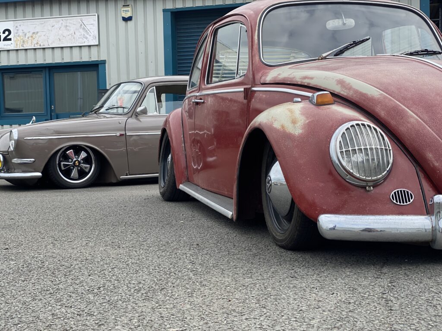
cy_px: 166
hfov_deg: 36.8
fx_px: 664
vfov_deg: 28.0
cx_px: 221
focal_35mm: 52
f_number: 2
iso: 20
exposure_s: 1/440
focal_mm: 6
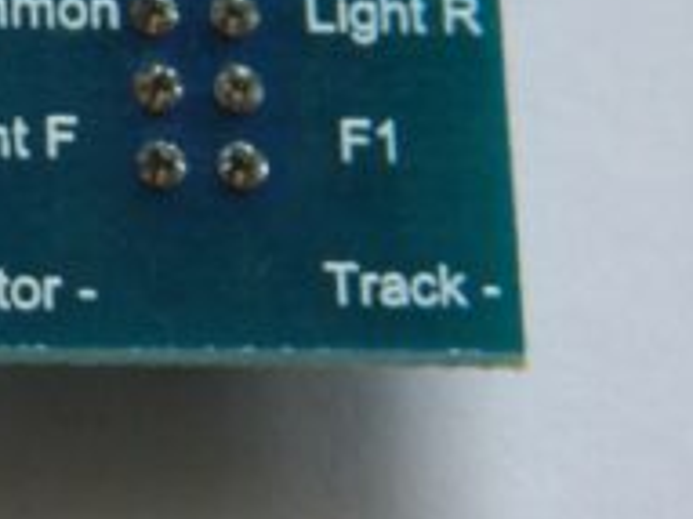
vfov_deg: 5.7
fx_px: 5182
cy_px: 131
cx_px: -105
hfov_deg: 7.6
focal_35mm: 259
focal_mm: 18.6
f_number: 4.5
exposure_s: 1/60
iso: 220
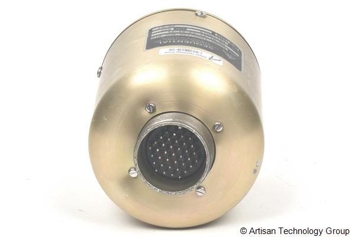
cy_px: 118
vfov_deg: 16.6
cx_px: 178
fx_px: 813
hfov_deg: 24.6
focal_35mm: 82
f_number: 10
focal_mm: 55
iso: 100
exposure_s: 1/200
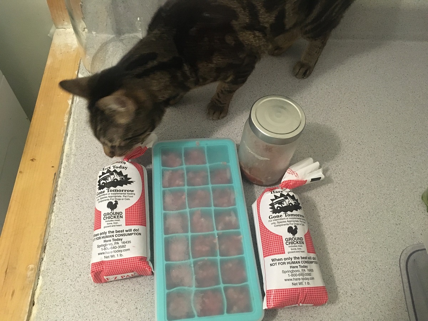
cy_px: 160
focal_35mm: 29
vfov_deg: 48.2
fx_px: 359
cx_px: 214
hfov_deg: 61.7
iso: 320
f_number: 2.2
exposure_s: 1/15
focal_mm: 4.15
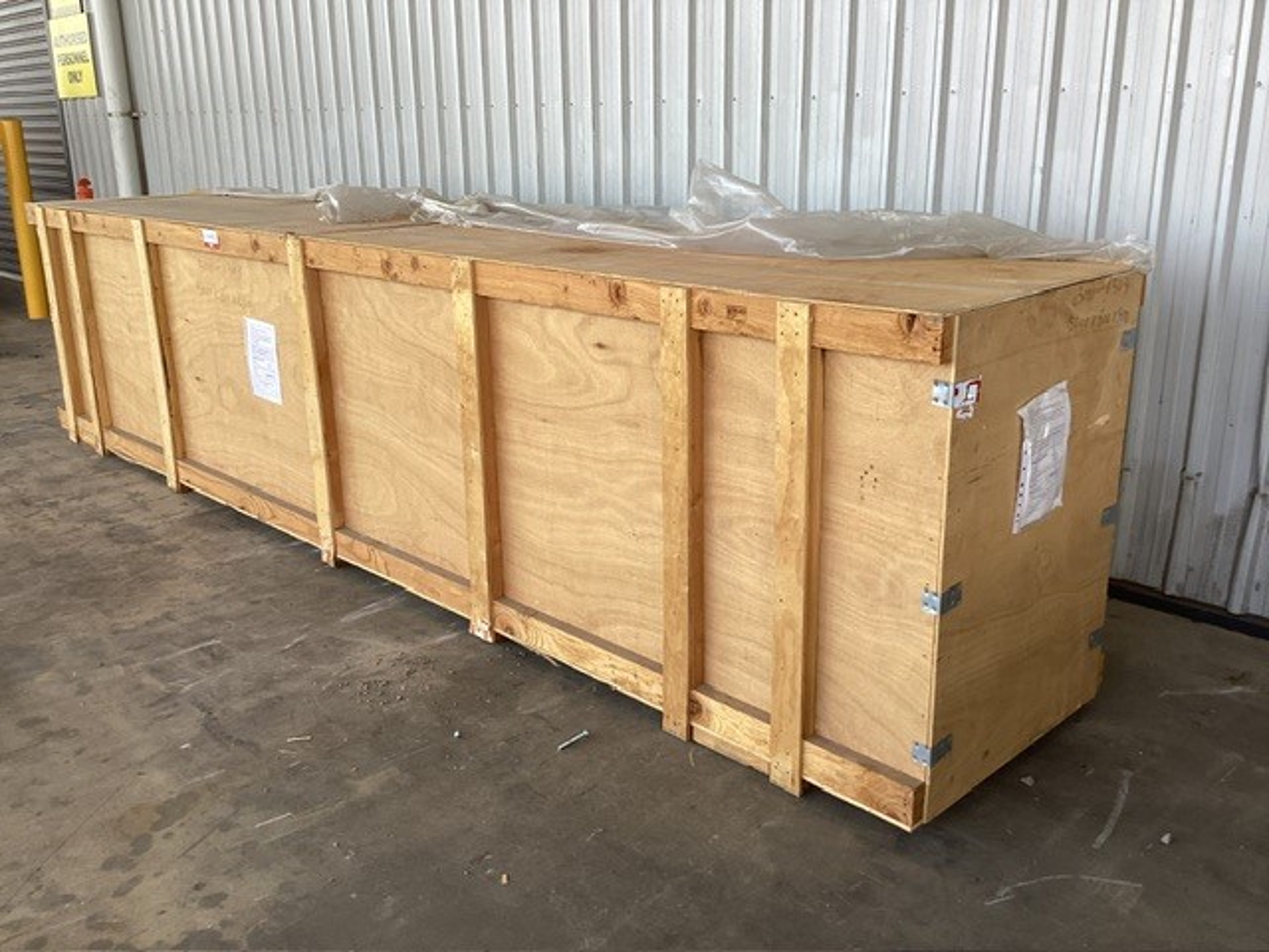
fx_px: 1136
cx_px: 634
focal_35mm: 31
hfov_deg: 58.4
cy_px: 476
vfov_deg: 45.4
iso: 25
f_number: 2.4
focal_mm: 3.3
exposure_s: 1/103
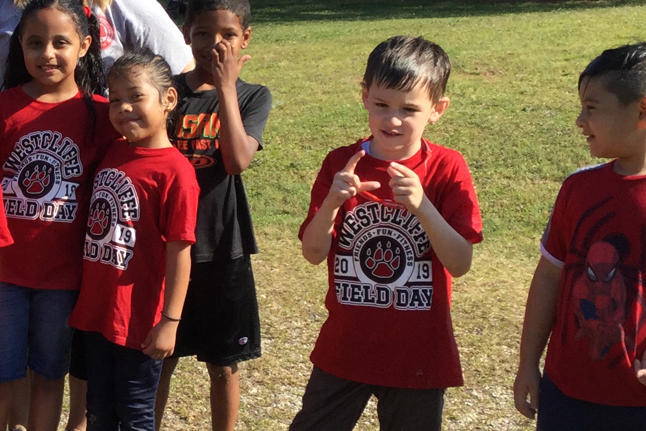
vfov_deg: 15.2
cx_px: -1
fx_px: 1615
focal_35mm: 90
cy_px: 183
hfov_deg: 21.8
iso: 25
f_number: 2.4
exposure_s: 1/840
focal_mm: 3.3
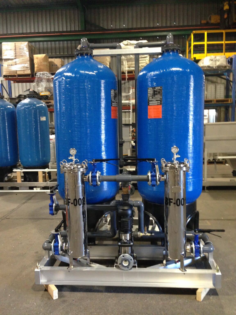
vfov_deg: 55.4
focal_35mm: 33
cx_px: 118
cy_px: 158
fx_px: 300
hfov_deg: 42.9
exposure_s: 1/20
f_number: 2.4
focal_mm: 4.12
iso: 250
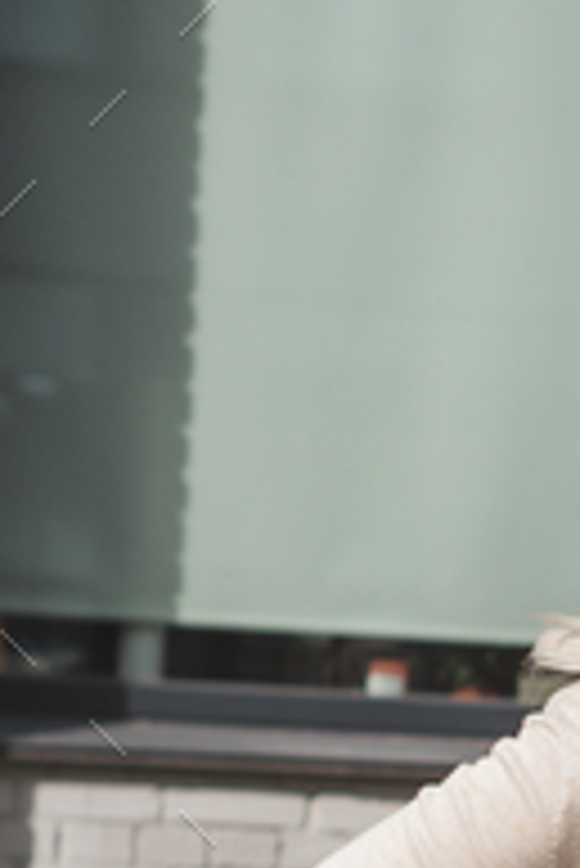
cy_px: 1061
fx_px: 5524
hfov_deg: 5.9
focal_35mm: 229
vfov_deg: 8.9
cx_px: 1120
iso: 100
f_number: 4
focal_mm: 50
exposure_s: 1/1250
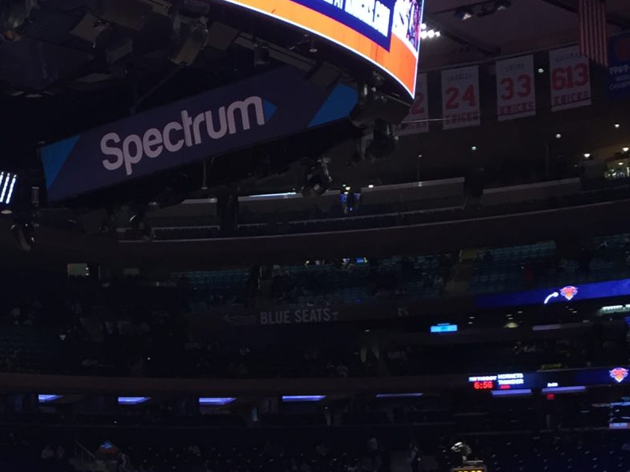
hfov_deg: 25.3
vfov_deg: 19.3
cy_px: 426
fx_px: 1365
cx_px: 79
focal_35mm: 75
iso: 32
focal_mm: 4.15
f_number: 2.2
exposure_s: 1/30
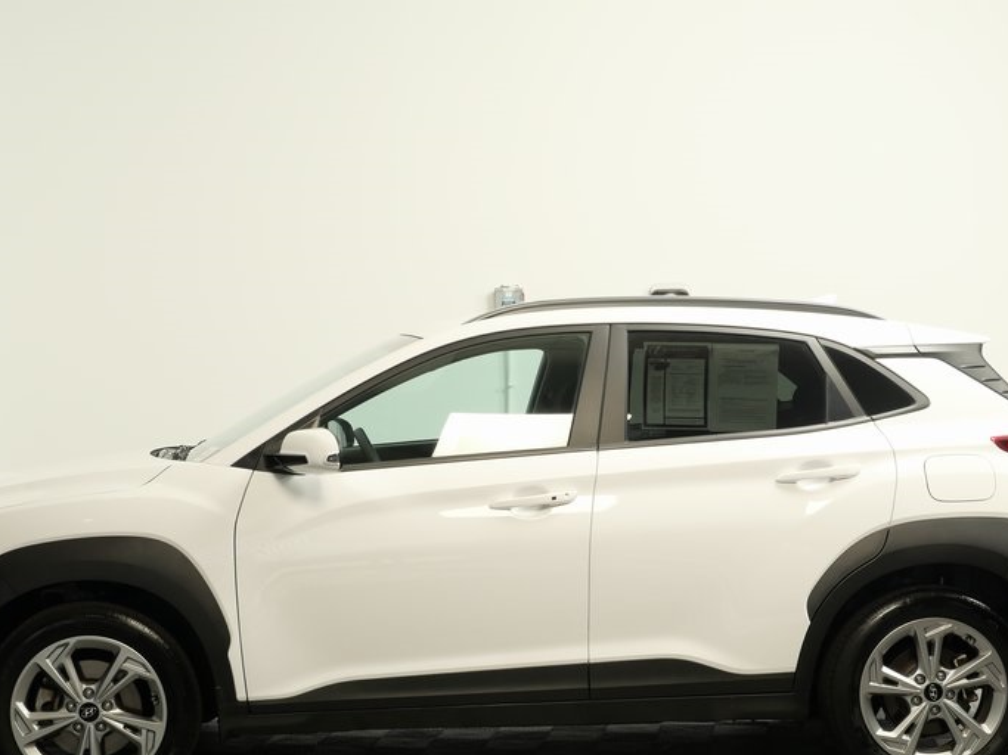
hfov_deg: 29.4
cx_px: 483
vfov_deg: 22.1
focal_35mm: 66
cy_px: 554
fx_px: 1922
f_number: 6.3
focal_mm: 22
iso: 250
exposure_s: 1/200
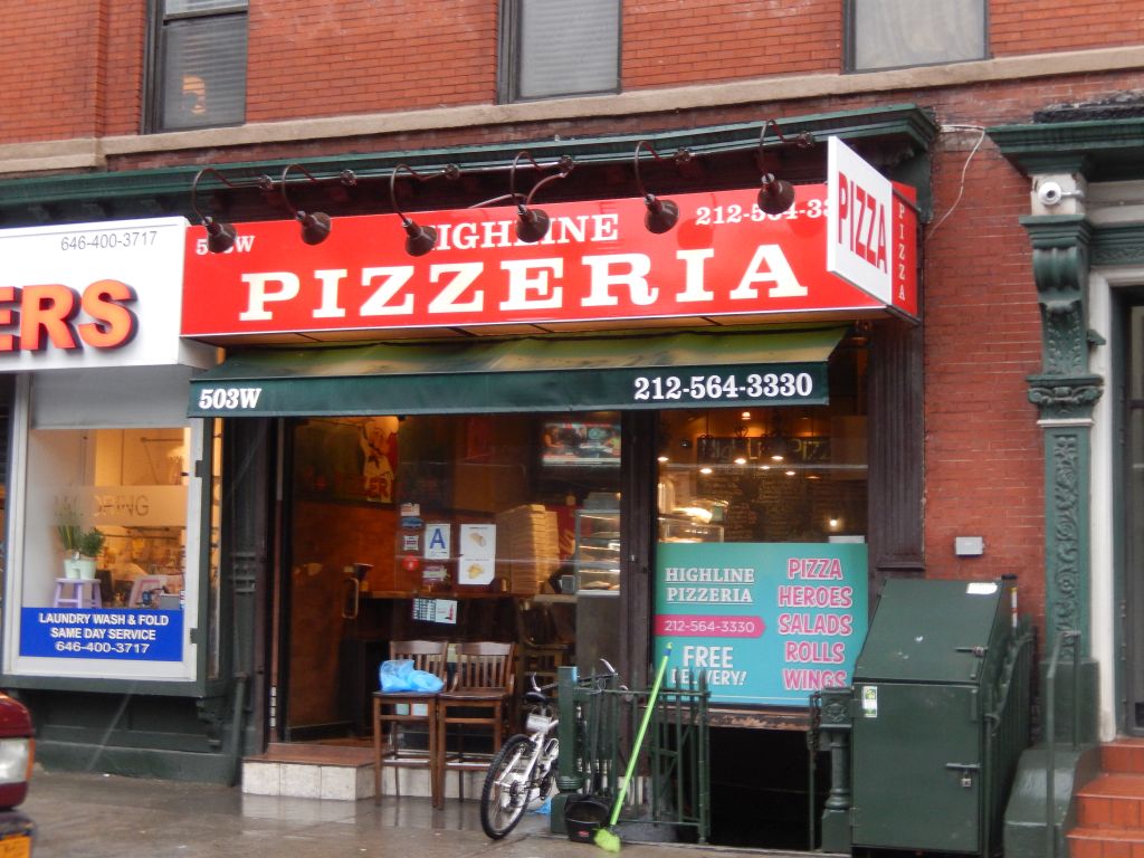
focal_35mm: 58
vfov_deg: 25.2
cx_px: 572
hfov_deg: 33.2
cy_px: 429
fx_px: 1917
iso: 280
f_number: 4.6
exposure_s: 1/30
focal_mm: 10.4
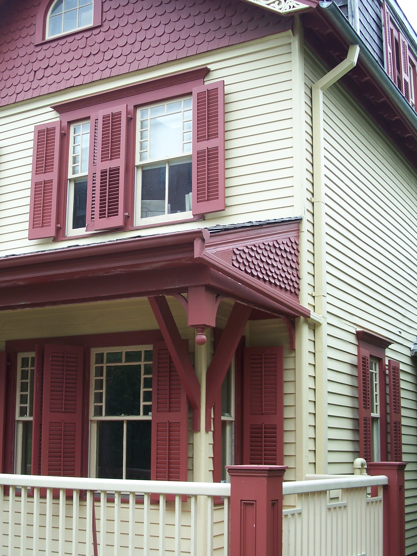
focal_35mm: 52
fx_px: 835
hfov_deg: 27.9
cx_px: 143
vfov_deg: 36.8
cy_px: 307
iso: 64
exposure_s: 1/200
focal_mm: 7.8
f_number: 2.8
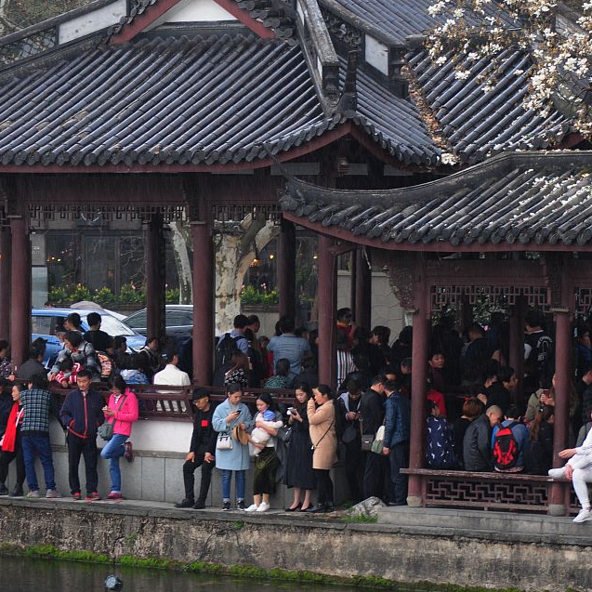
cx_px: 367
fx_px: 3251
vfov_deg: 10.4
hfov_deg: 10.4
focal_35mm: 168
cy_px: 228
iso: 500
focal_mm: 70
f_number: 5
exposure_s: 1/100
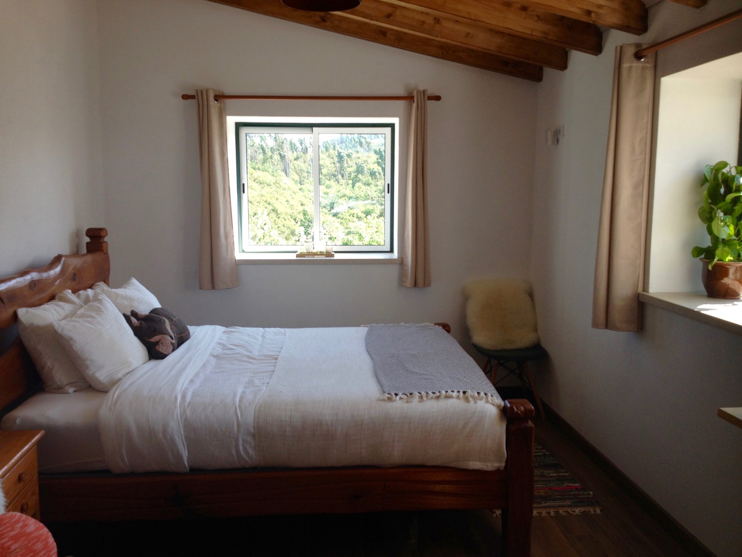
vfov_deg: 40.7
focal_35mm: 35
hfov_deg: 52.6
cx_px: 371
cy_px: 278
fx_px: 750
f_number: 2.4
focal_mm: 4.28
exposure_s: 1/130
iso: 50
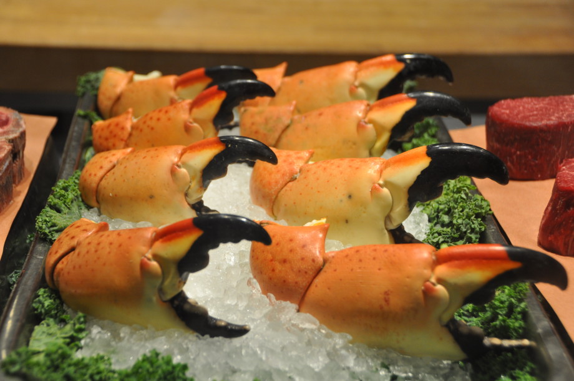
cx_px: 287
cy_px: 190
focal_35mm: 72
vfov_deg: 18.9
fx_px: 1147
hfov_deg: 28.1
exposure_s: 1/25
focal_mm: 48
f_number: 4.5
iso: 640
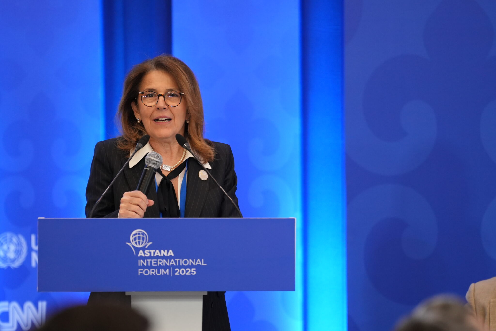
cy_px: 166
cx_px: 248
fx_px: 4133
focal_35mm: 300
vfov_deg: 4.6
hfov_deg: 6.9
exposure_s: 1/125
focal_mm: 200
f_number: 2.8
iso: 1250
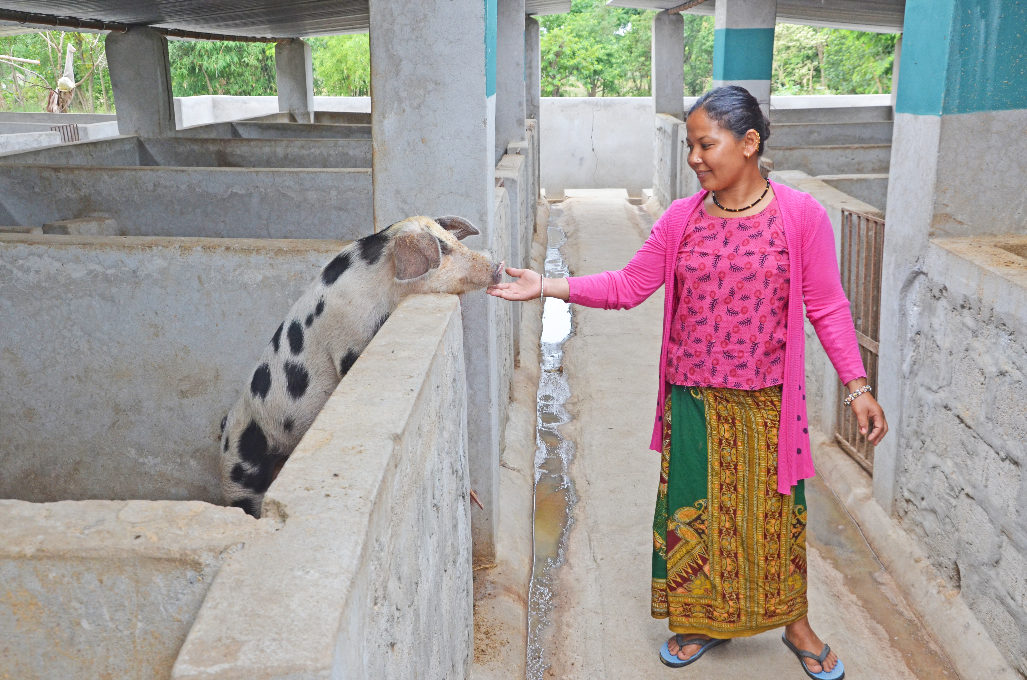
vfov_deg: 35.3
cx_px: 514
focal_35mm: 38
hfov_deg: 51.4
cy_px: 340
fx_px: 1068
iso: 640
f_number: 7.1
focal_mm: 25
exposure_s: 1/200
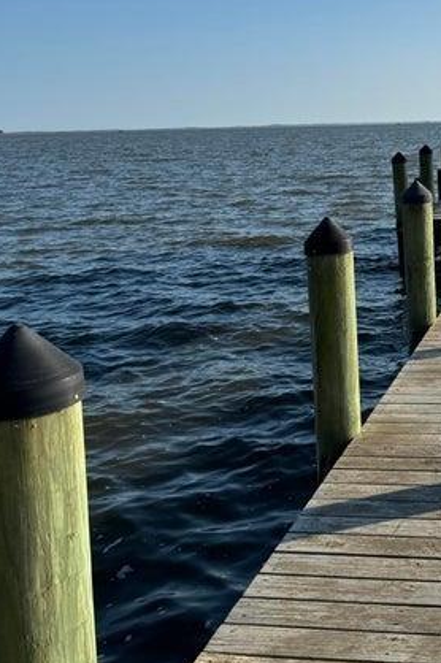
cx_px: 440
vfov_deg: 37.9
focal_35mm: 51
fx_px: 939
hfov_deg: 25.2
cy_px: 163
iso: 80
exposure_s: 1/6410
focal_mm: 6.76
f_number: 1.78
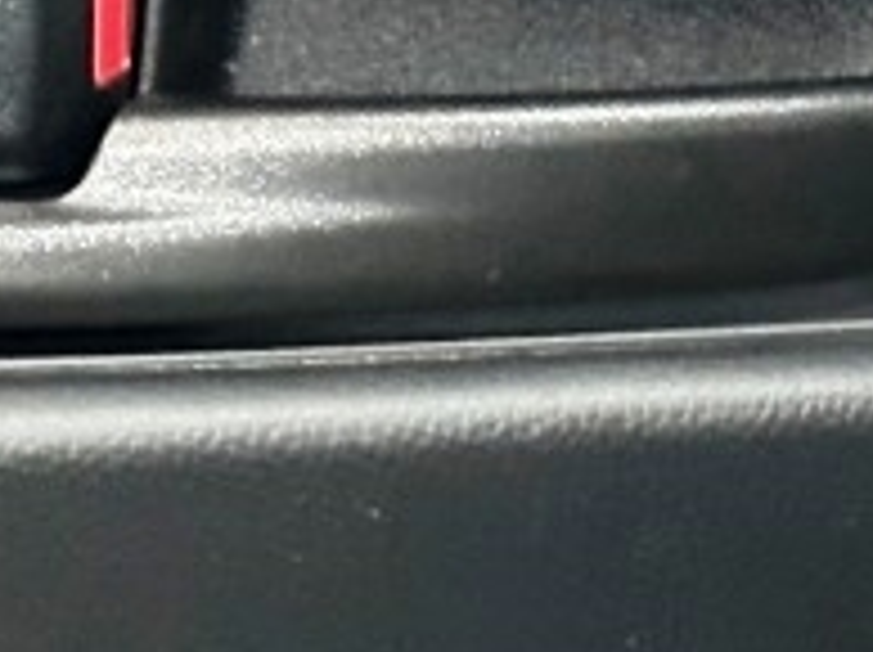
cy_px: 1102
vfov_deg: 5.8
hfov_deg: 7.8
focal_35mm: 254
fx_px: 6398
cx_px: 554
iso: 640
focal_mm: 6.86
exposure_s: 1/30
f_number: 1.78
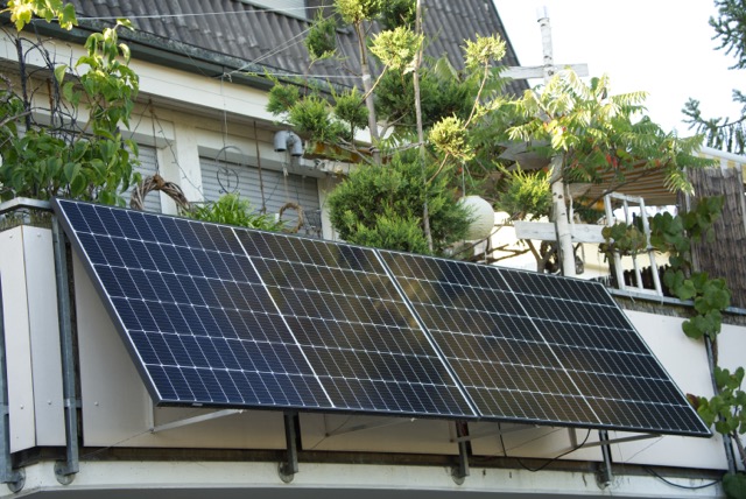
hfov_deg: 23.4
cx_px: 373
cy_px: 250
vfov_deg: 15.7
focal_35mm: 87
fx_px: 1804
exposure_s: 1/100
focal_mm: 87
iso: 320
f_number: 5.6
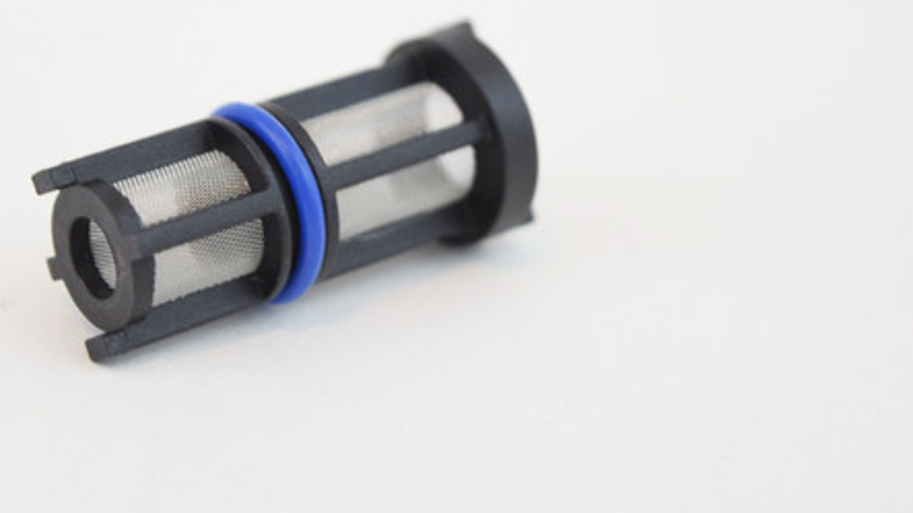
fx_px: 3020
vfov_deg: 9.7
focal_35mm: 125
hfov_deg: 17.1
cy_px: 145
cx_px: 301
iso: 1250
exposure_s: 1/60
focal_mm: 55
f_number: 5.6
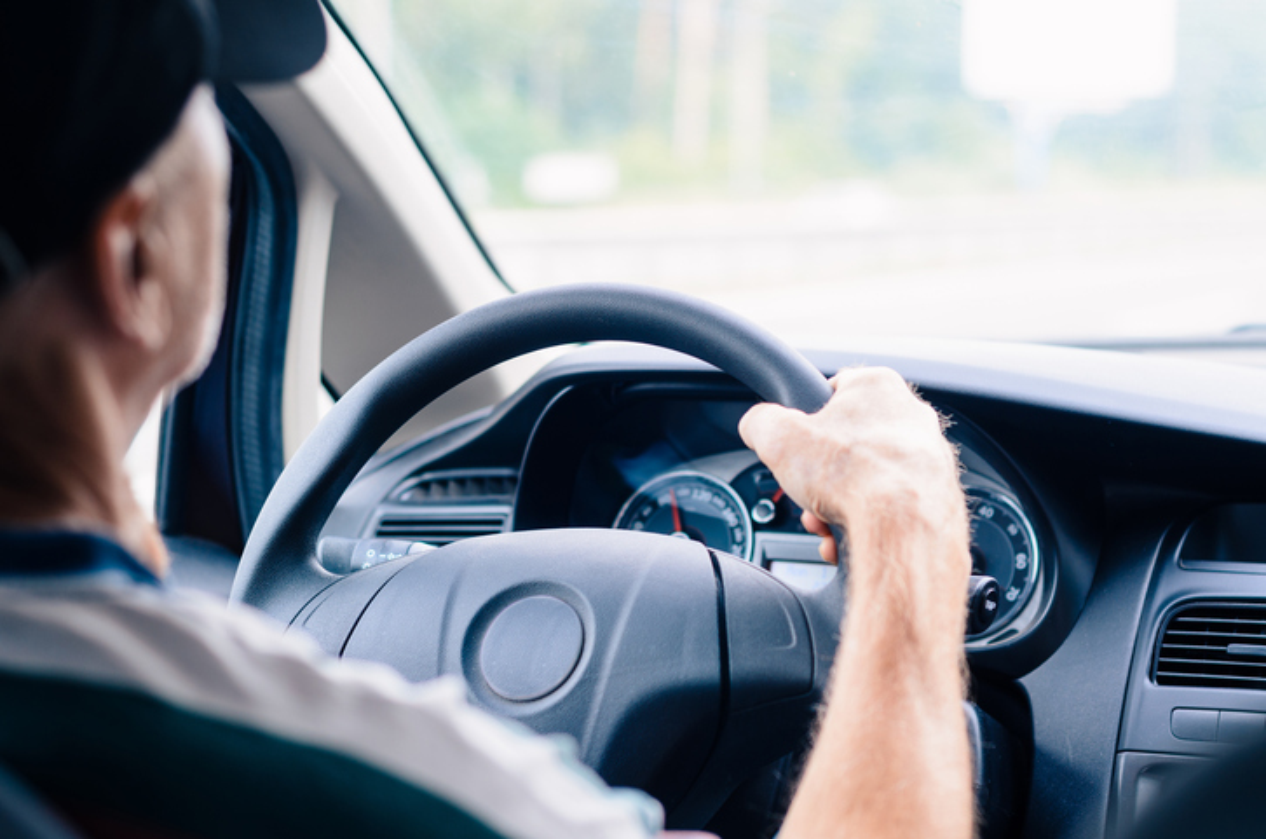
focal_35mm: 75
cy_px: 420
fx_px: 2632
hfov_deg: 27.0
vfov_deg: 18.1
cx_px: 633
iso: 100
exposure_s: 1/100
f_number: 3.2
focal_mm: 50
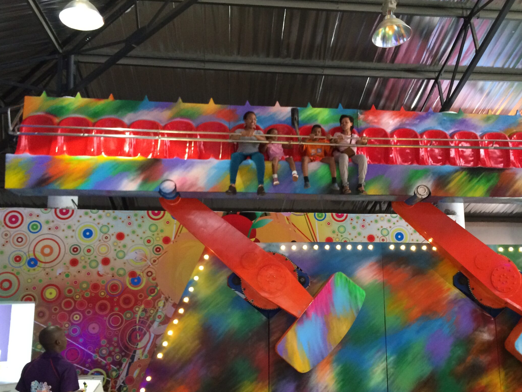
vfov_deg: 39.5
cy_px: 230
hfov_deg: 51.2
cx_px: 295
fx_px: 543
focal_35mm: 36
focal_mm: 4.15
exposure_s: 1/33
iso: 250
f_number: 2.2
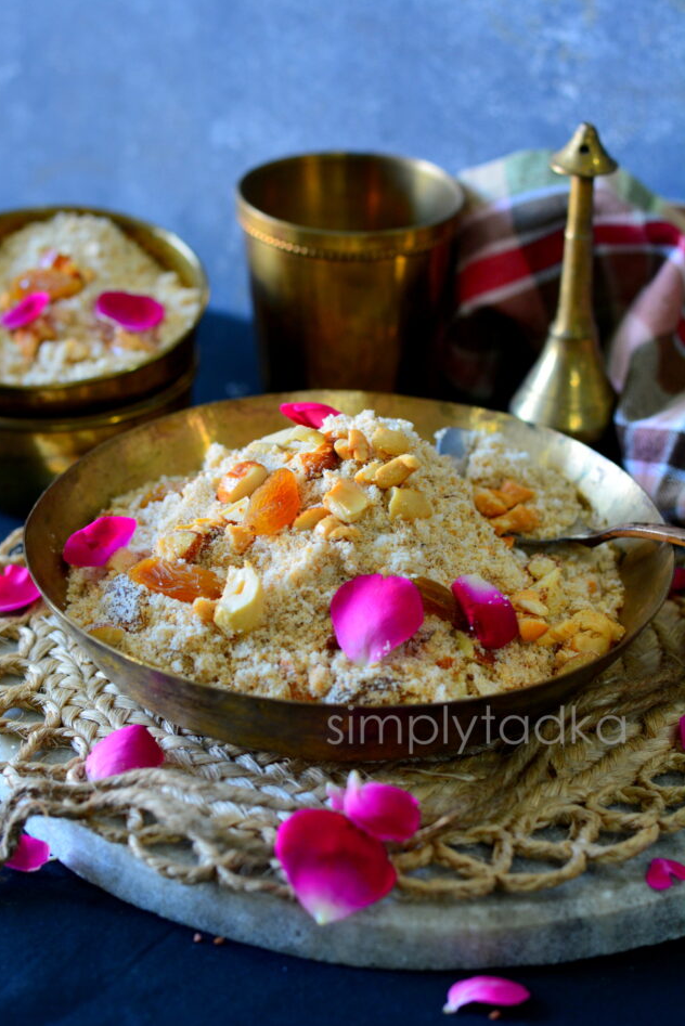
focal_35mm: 76
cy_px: 509
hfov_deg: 18.0
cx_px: 339
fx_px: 2167
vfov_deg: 26.6
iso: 640
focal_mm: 50
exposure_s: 1/60
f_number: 4
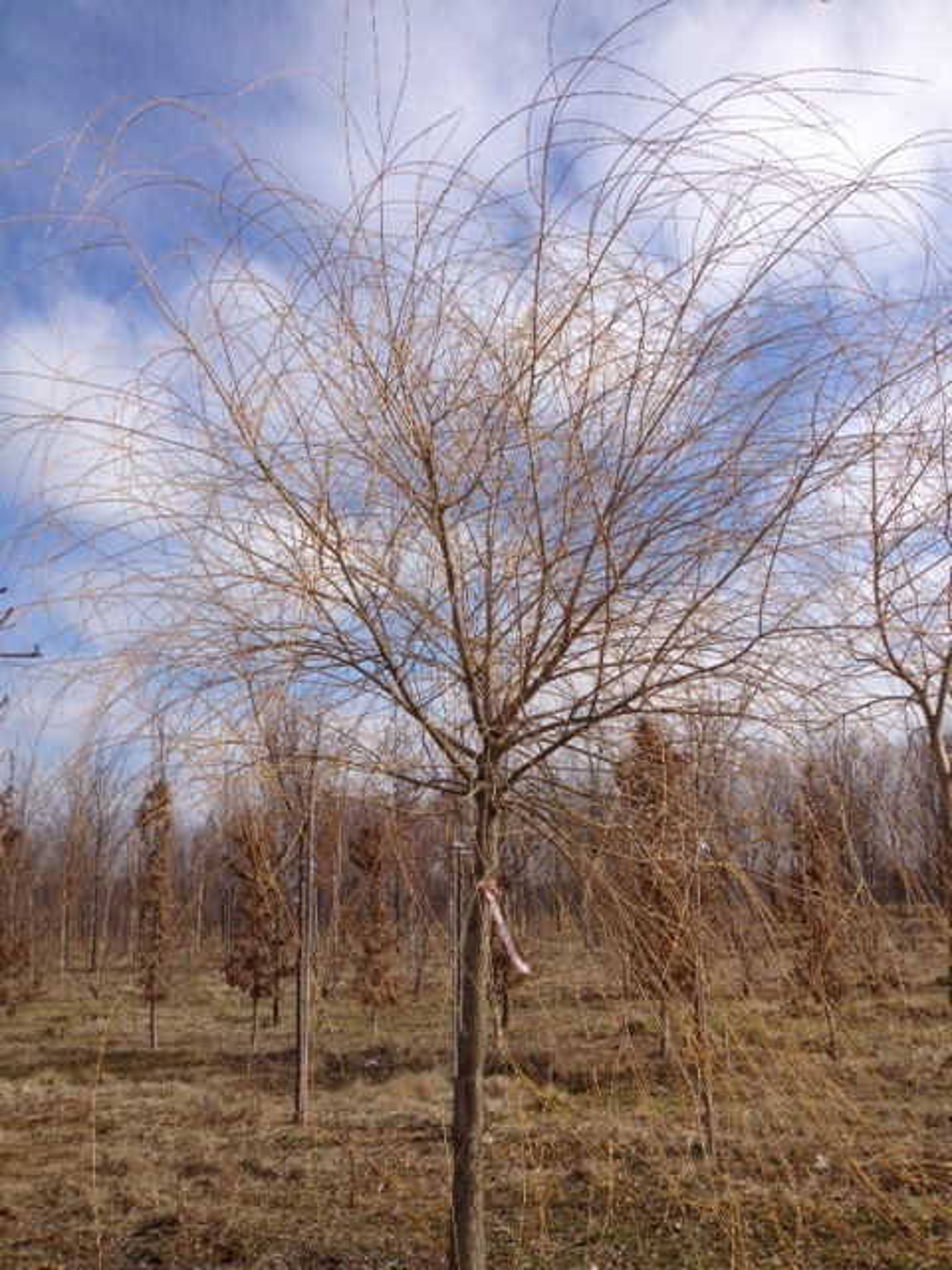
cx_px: 476
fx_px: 1283
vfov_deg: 52.6
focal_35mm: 35
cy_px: 635
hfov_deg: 40.7
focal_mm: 4.28
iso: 50
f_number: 2.4
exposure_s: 1/1905
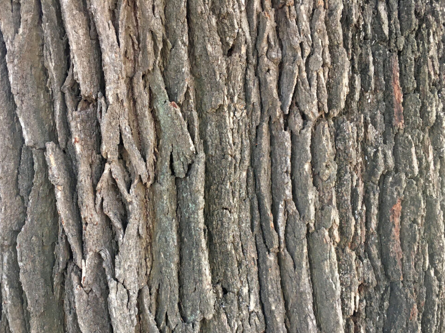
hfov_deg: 51.1
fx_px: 463
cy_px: 206
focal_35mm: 36
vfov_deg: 39.4
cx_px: 181
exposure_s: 1/40
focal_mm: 4.15
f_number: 2.2
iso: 32
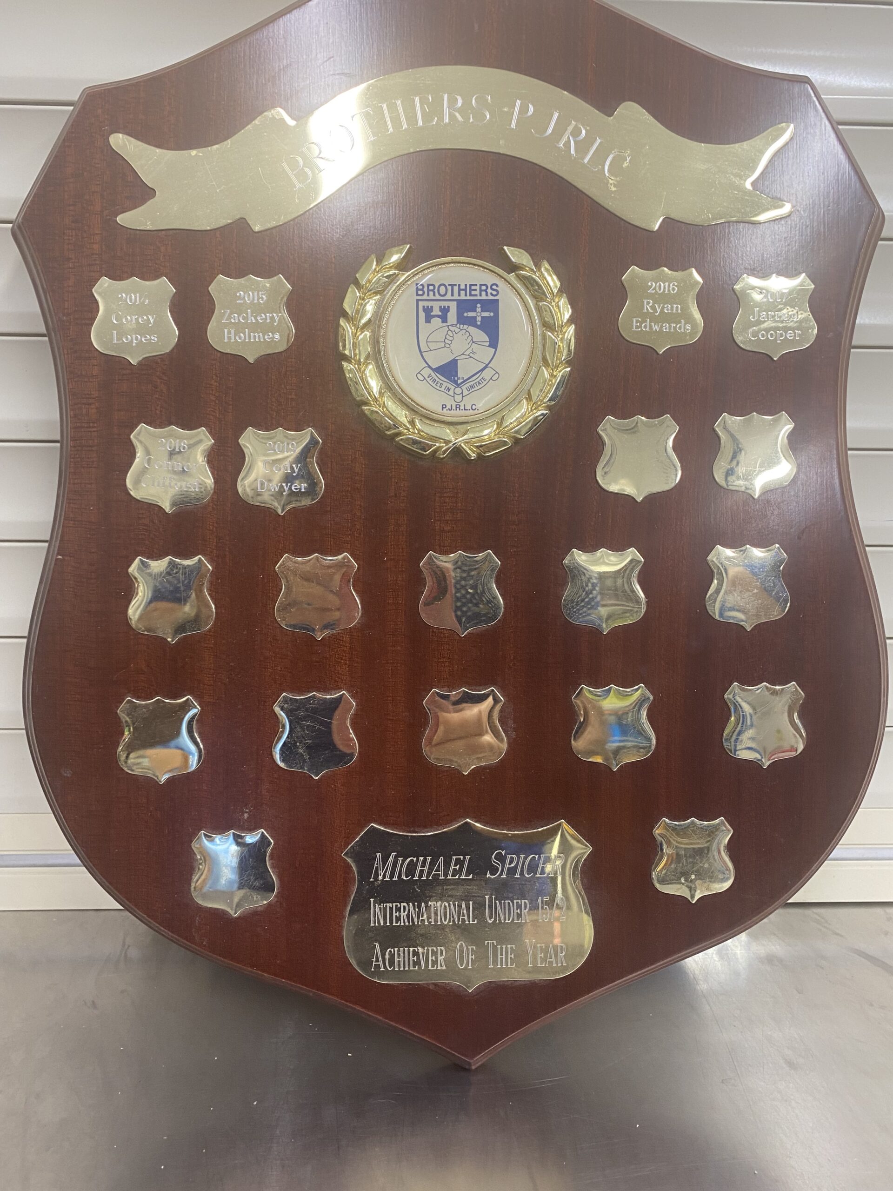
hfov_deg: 53.1
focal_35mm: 26
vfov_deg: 67.3
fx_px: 894
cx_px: 446
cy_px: 596
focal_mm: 4.25
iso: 80
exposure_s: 1/50
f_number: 1.8
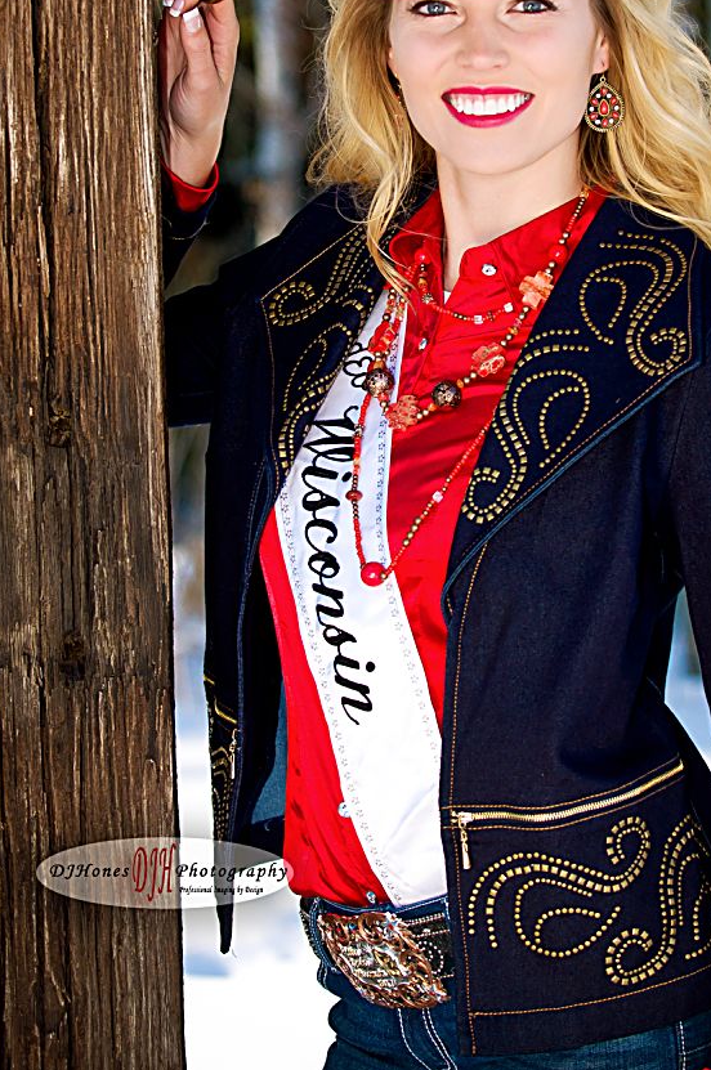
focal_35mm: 169
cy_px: 305
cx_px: 418
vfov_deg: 12.1
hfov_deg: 8.1
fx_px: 5019
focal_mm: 78
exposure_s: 1/800
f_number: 3.2
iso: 200
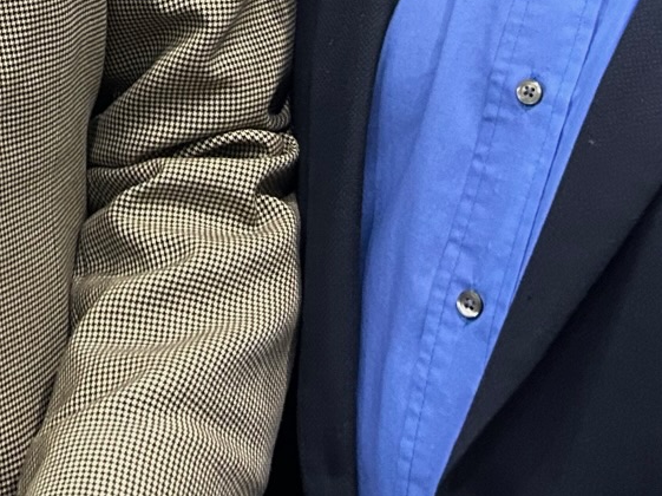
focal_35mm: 95
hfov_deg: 19.1
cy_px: -367
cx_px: -204
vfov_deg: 14.0
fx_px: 1816
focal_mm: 5.7
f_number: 1.5
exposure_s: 1/40
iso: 400
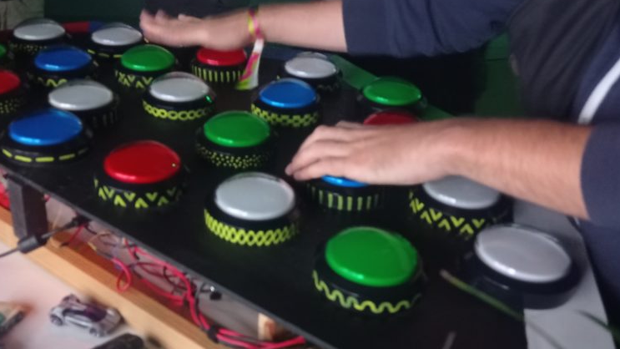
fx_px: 691
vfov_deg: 28.3
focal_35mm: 42
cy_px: 201
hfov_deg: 48.2
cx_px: 270
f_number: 1.79
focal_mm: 4.74
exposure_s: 1/14.3
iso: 822
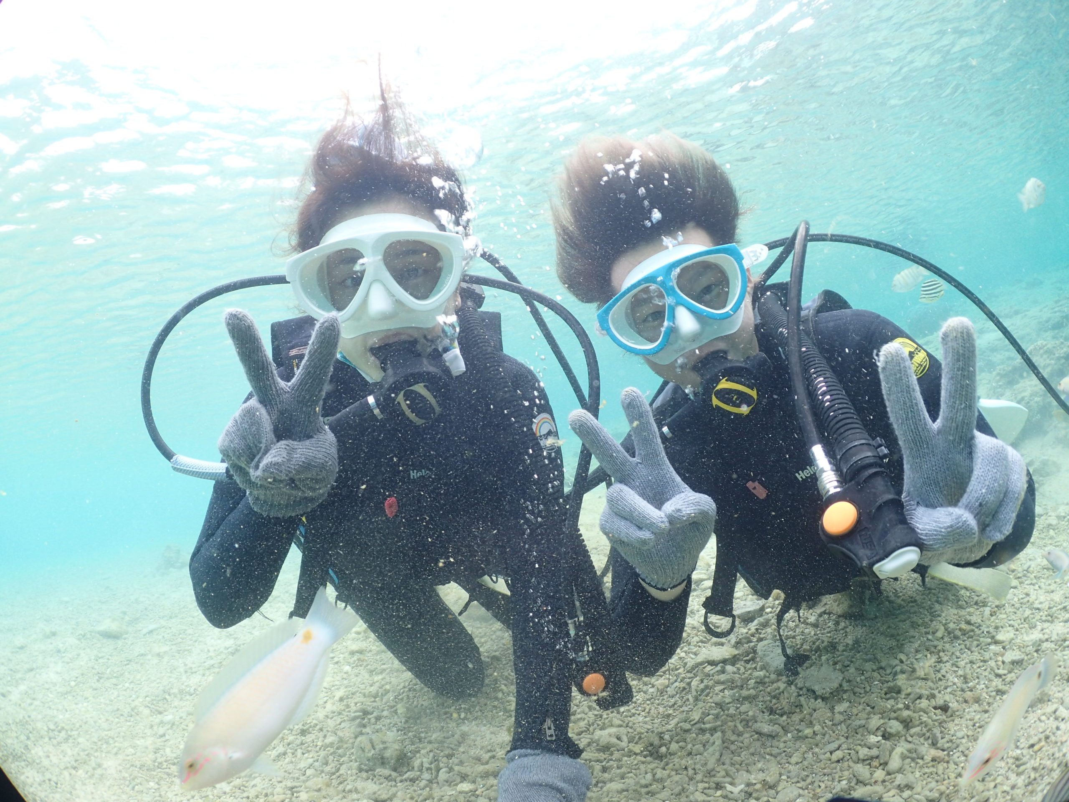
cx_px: 534
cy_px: 401
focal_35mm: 32
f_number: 3.2
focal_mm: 5.87
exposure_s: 1/80
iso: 100
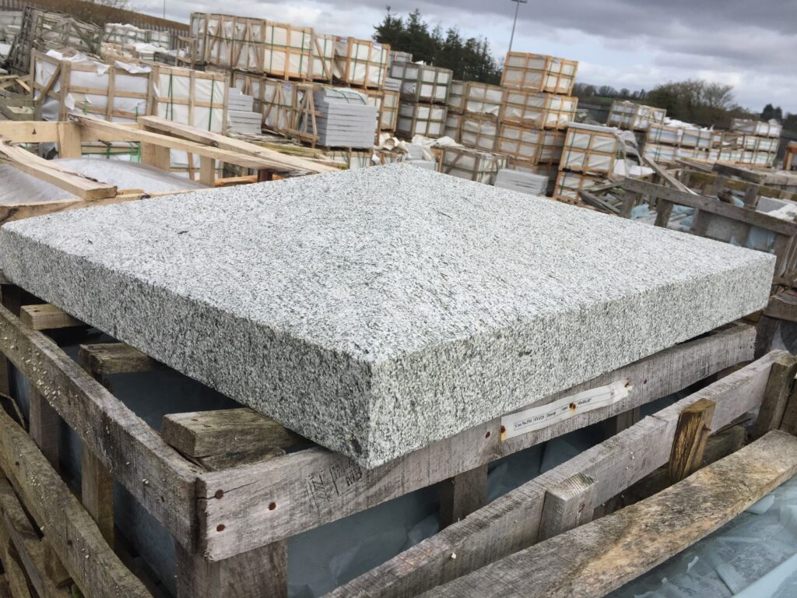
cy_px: 299
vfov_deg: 48.2
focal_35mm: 29
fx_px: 668
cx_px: 398
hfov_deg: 61.7
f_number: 2.2
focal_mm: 4.15
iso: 32
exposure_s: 1/1883
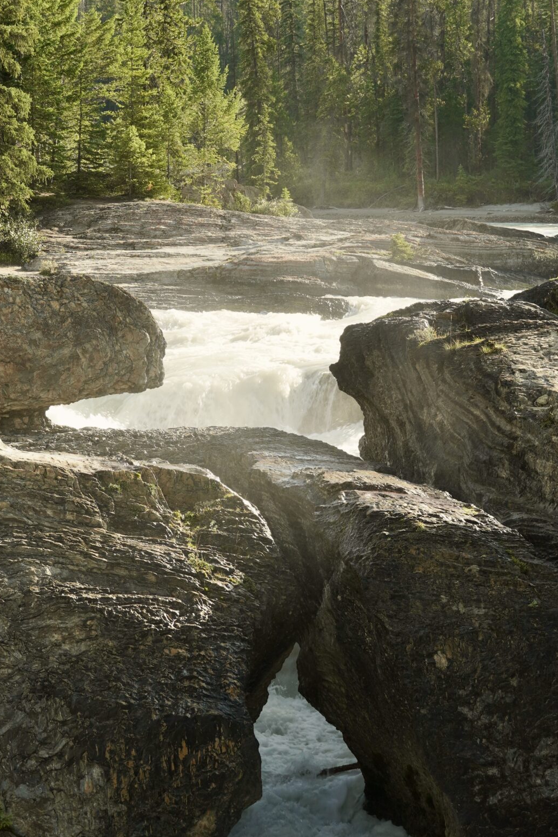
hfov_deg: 15.7
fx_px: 2019
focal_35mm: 87
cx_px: 327
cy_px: 470
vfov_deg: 23.4
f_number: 5
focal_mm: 35
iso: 100
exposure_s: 1/80
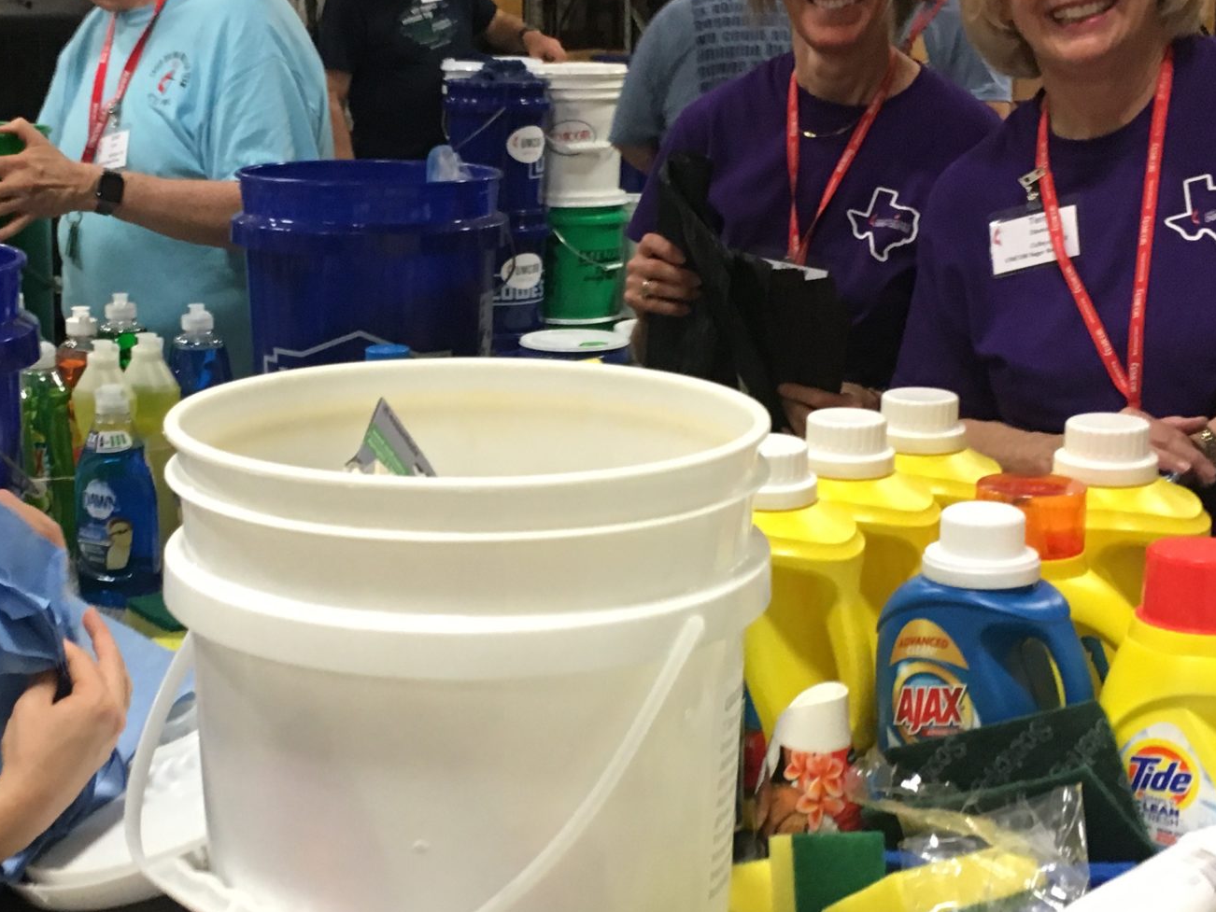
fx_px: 2003
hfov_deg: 33.6
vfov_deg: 25.6
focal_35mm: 57
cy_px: 557
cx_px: 474
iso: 125
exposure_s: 1/30
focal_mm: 4.15
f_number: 2.2
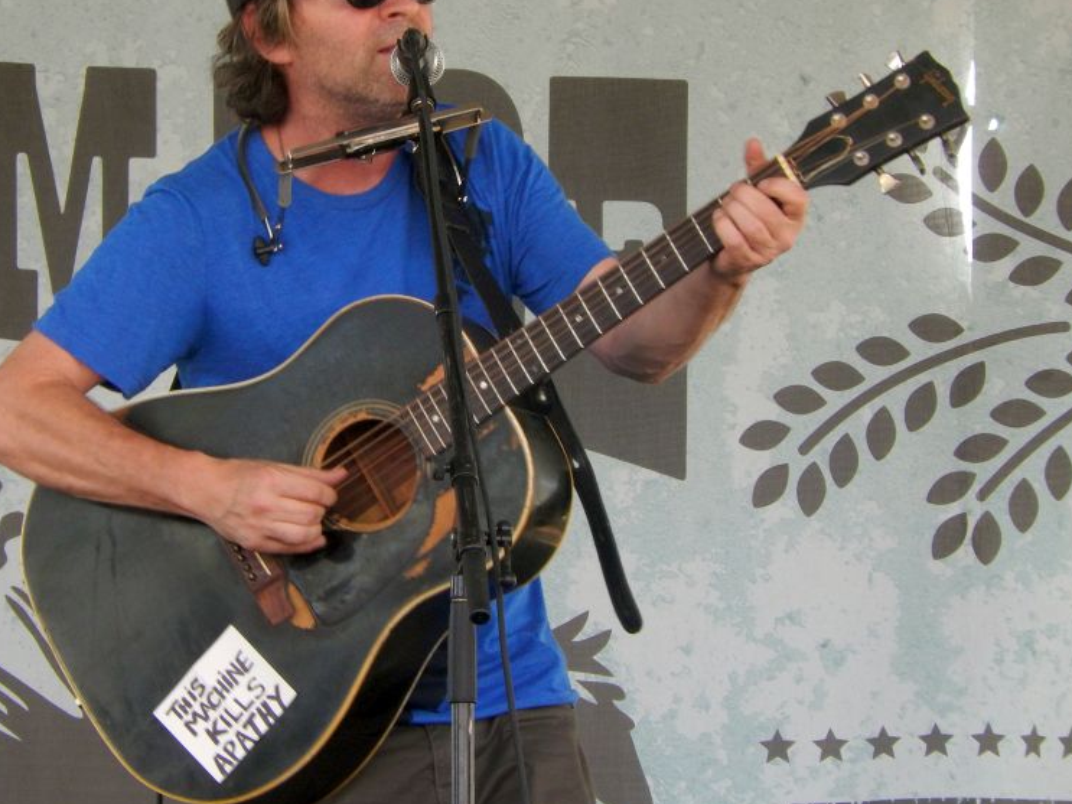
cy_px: 316
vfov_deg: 4.0
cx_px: 400
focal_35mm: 368
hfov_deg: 5.4
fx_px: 11395
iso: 250
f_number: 5.9
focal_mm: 47.8
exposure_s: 1/30
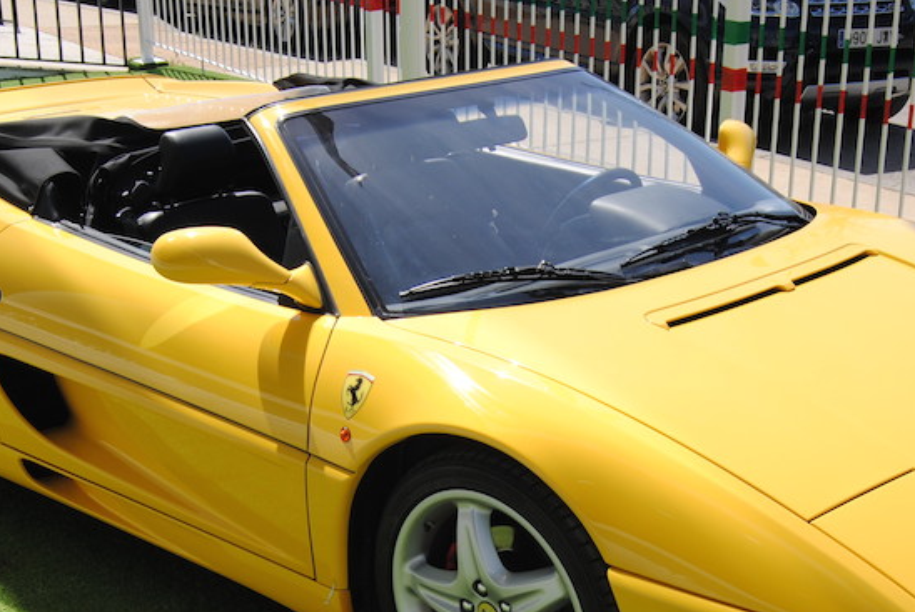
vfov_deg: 21.4
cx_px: 524
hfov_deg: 31.8
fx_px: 1601
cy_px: 504
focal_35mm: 63
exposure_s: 1/250
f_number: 8
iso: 100
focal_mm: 23
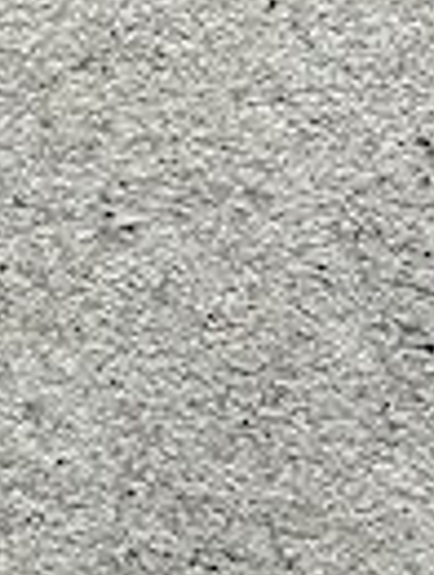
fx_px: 2666
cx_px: -301
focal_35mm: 160
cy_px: 292
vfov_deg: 12.3
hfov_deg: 9.0
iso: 250
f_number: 1.5
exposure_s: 1/50
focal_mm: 5.7
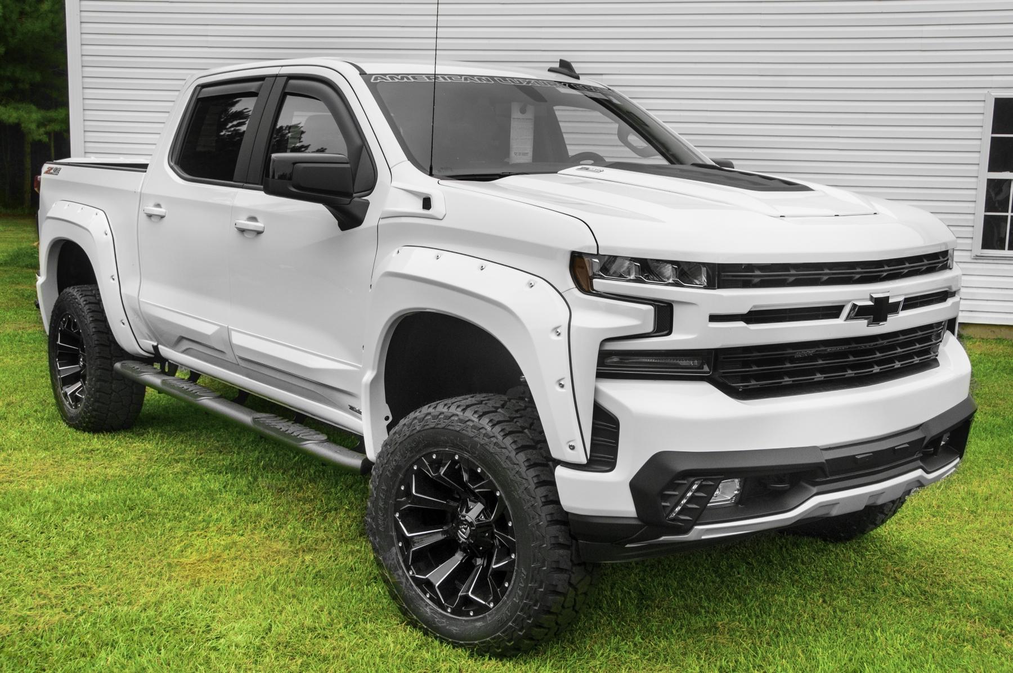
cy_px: 336
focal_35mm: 39
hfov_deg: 49.6
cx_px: 506
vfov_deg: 34.1
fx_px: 1096
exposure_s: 1/500
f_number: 8
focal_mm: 26
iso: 200
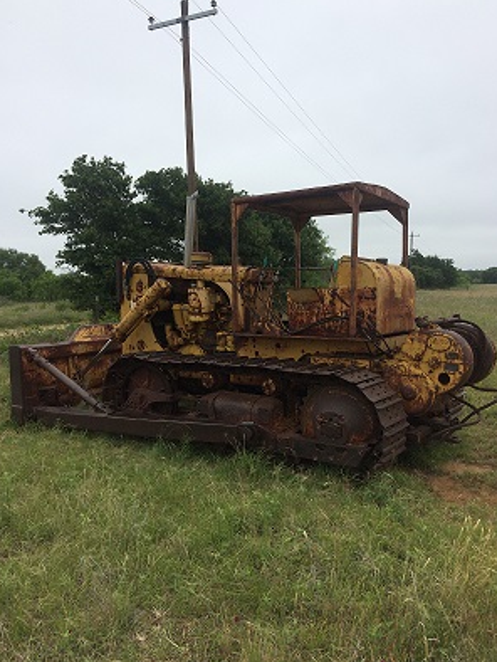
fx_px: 574
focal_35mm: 30
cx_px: 252
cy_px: 334
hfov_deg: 46.8
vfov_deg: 59.9
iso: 32
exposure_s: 1/838
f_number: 2.2
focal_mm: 4.15
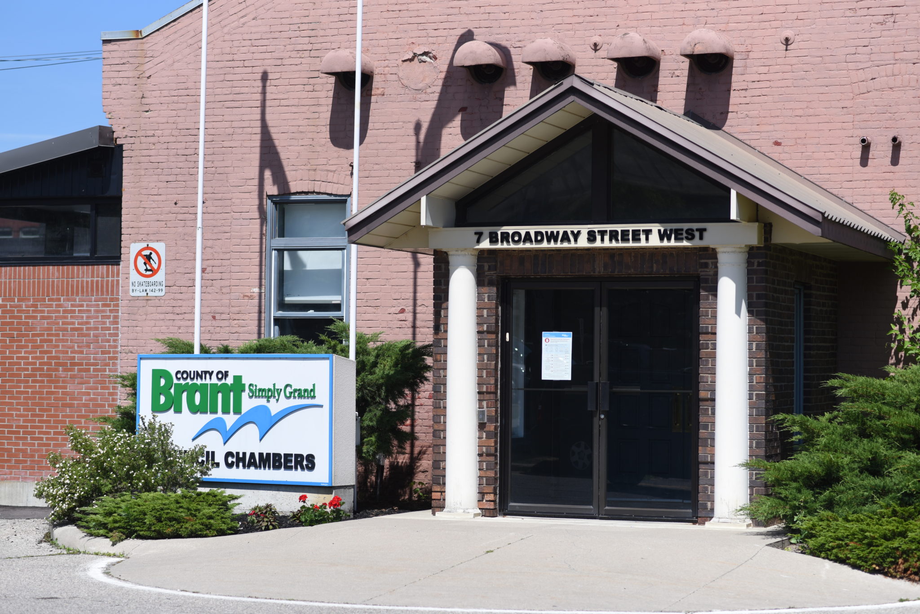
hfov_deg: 23.9
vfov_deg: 16.1
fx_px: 2173
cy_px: 307
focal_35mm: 85
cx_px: 460
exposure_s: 1/2000
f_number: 3.2
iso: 100
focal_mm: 85
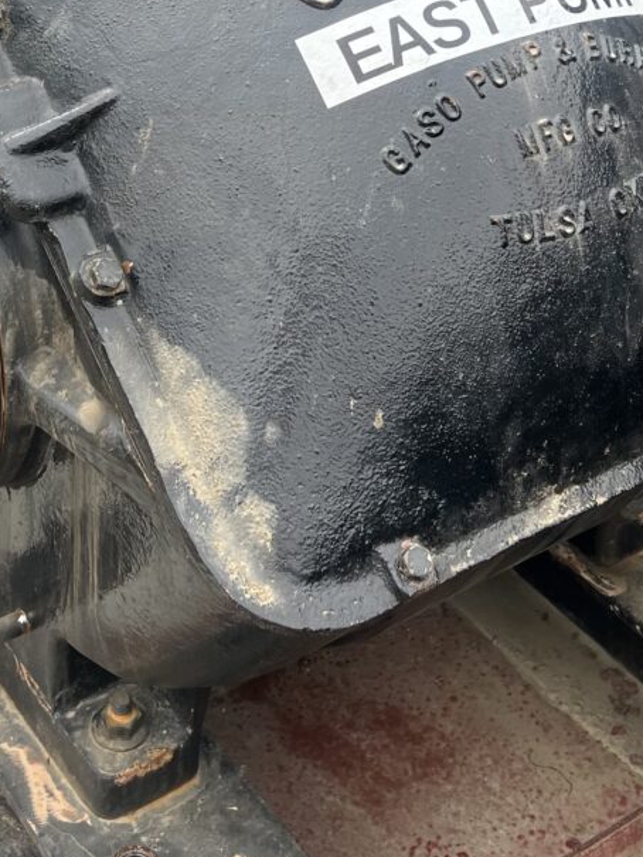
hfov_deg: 22.2
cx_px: 273
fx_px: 1634
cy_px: 28
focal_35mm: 66
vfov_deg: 27.9
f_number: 1.5
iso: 50
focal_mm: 5.7
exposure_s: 1/853
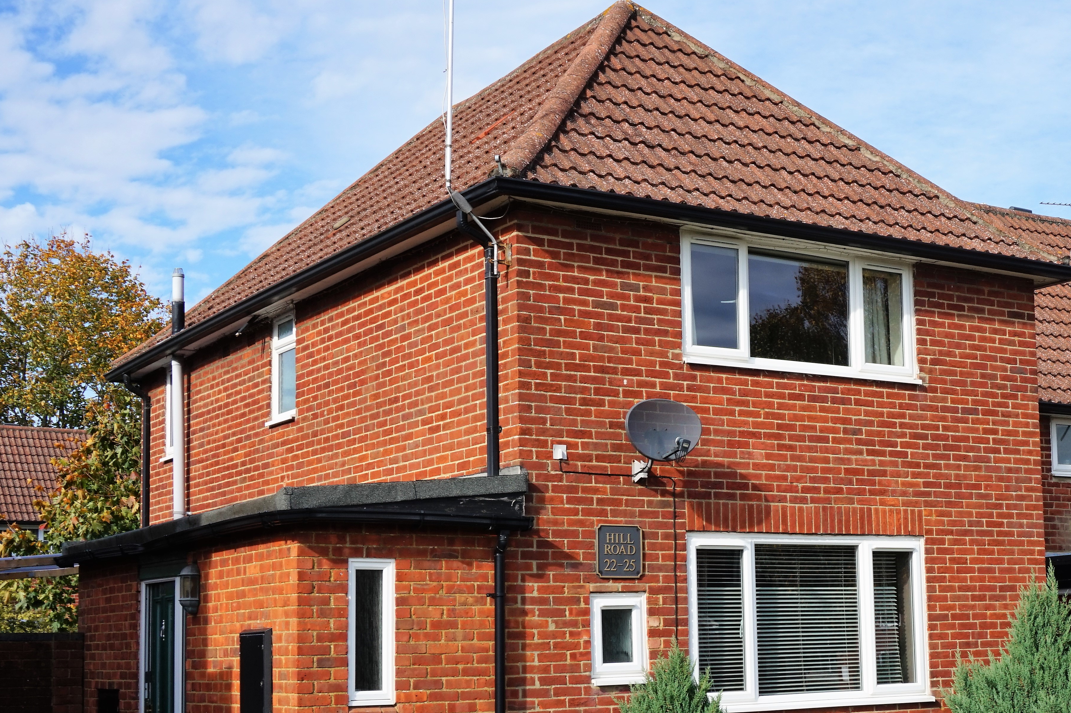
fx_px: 1688
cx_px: 756
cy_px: 483
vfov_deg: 23.7
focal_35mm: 57
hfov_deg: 34.7
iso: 100
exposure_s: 1/80
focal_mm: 25
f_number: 13
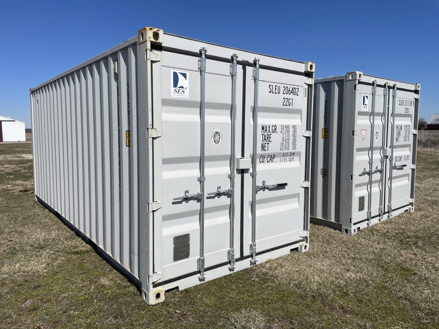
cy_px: 164
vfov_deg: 53.1
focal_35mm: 26
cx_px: 220
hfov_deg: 67.3
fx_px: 330
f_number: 1.6
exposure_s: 1/9091
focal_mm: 4.2
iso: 32
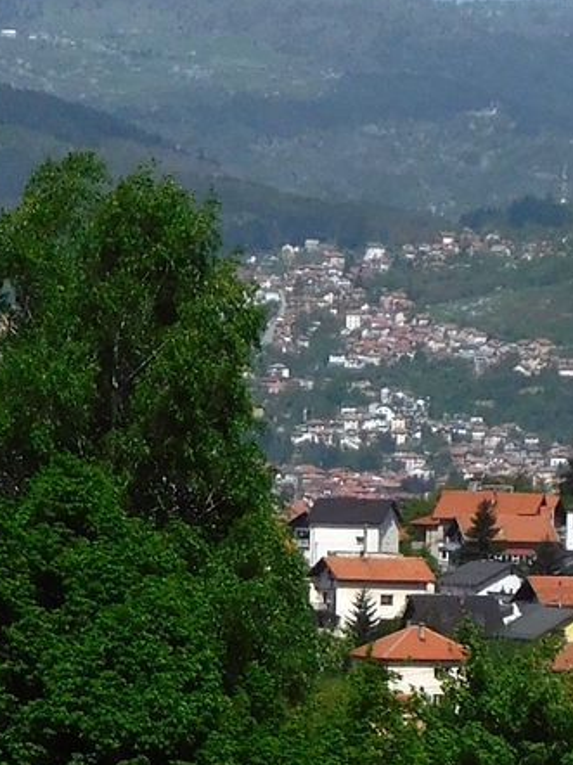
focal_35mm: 267
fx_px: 5899
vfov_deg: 7.3
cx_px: 81
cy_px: 992
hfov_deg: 5.6
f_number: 8
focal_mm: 10.4
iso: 125
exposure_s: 1/800
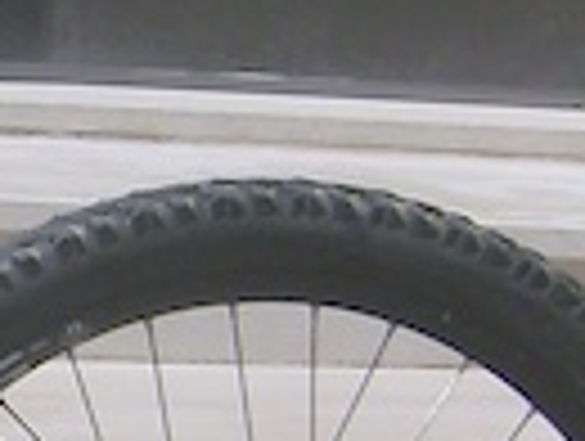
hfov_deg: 8.4
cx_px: -608
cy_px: 288
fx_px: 3759
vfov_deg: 6.7
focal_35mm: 222
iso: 100
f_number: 4.7
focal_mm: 6
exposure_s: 1/1156
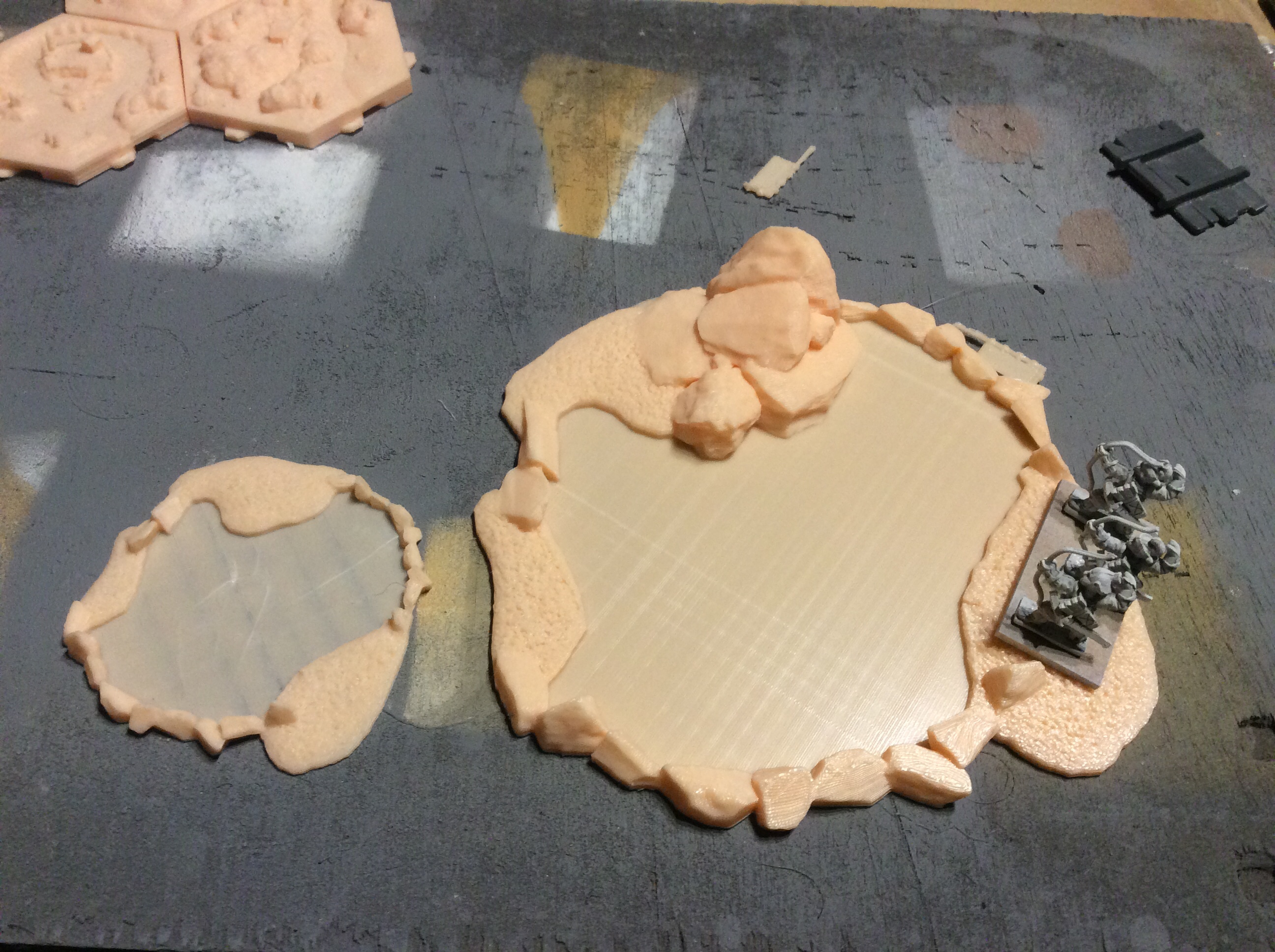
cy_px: 476
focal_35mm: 32
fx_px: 1177
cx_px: 638
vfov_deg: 44.1
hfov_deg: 56.9
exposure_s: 1/25
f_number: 2.4
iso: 160
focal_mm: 3.3
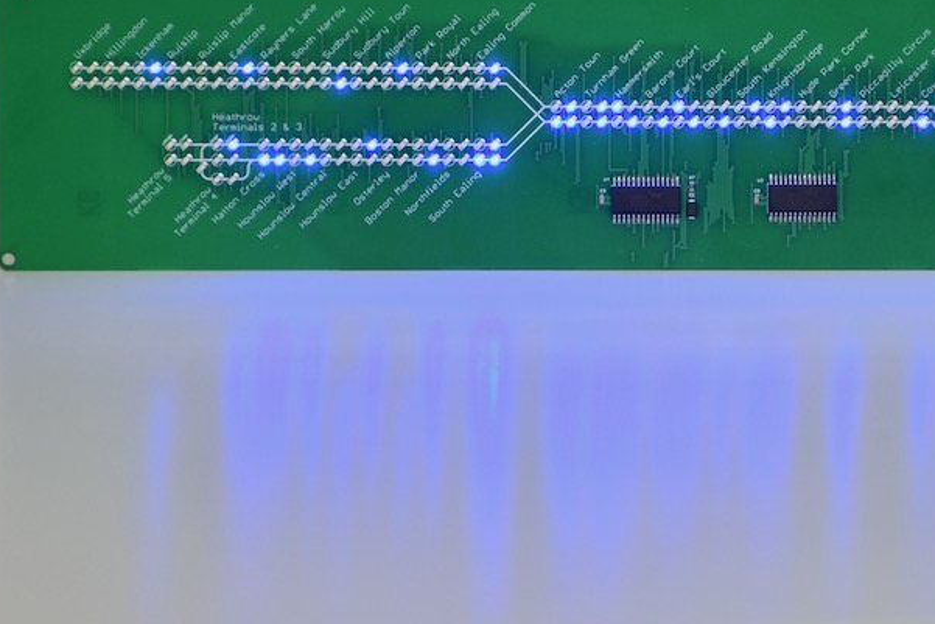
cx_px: 733
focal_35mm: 179
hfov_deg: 11.4
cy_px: 97
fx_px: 4650
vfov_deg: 7.7
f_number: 2.8
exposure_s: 1/50
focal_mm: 70
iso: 360
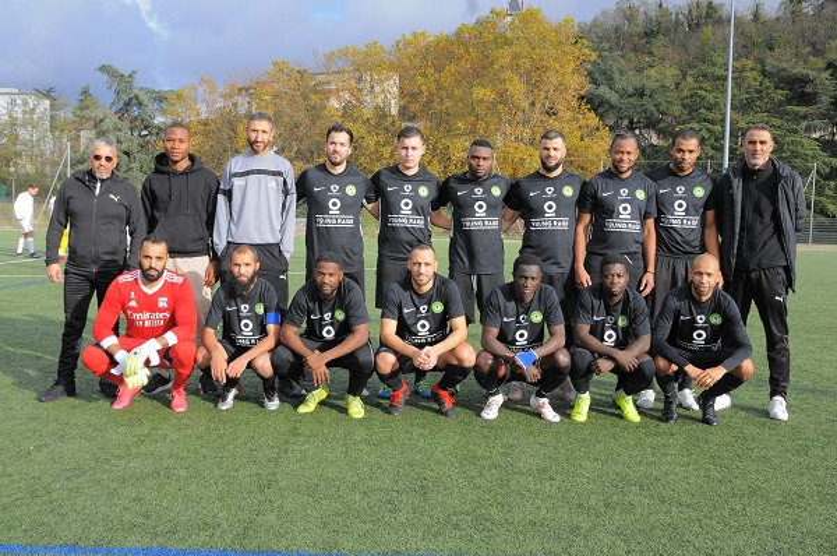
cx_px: 418
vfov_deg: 36.8
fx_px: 836
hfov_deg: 53.2
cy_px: 278
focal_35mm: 36
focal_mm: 24
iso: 500
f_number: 10
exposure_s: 1/400
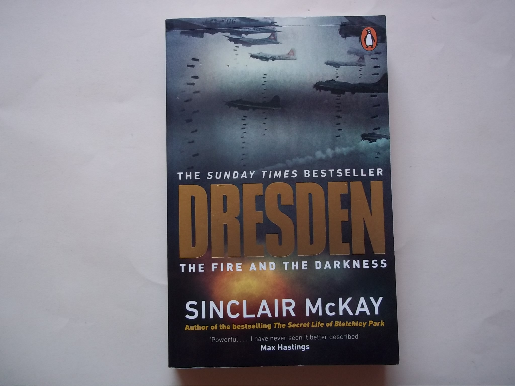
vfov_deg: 39.7
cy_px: 193
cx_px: 258
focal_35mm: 36
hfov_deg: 51.4
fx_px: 536
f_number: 3.1
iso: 124
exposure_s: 1/30
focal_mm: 6.5
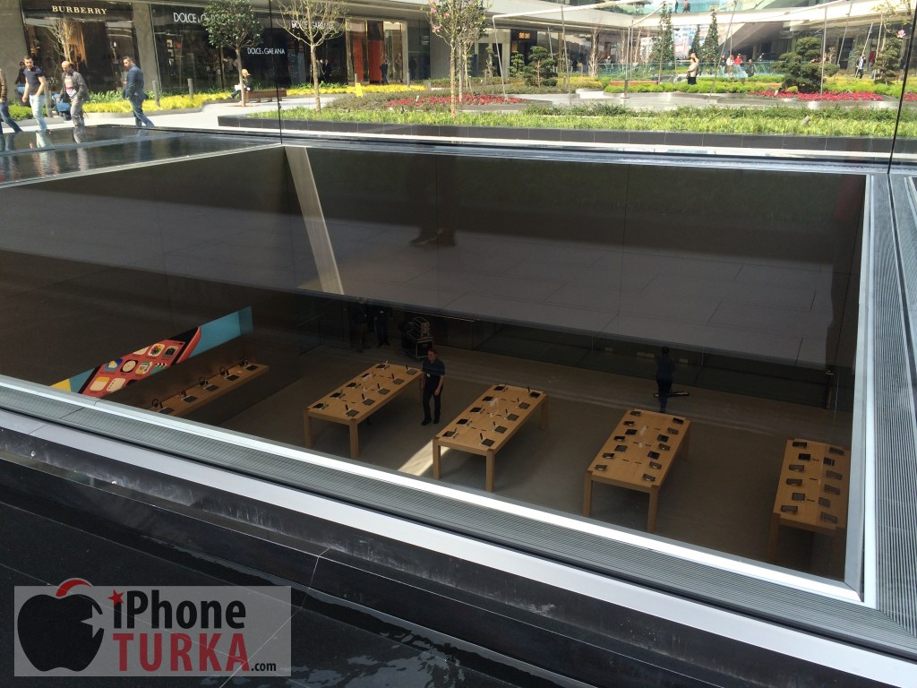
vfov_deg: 46.8
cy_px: 344
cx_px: 458
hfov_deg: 60.0
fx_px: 795
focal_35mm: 30
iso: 32
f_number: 2.2
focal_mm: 4.12
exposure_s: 1/423
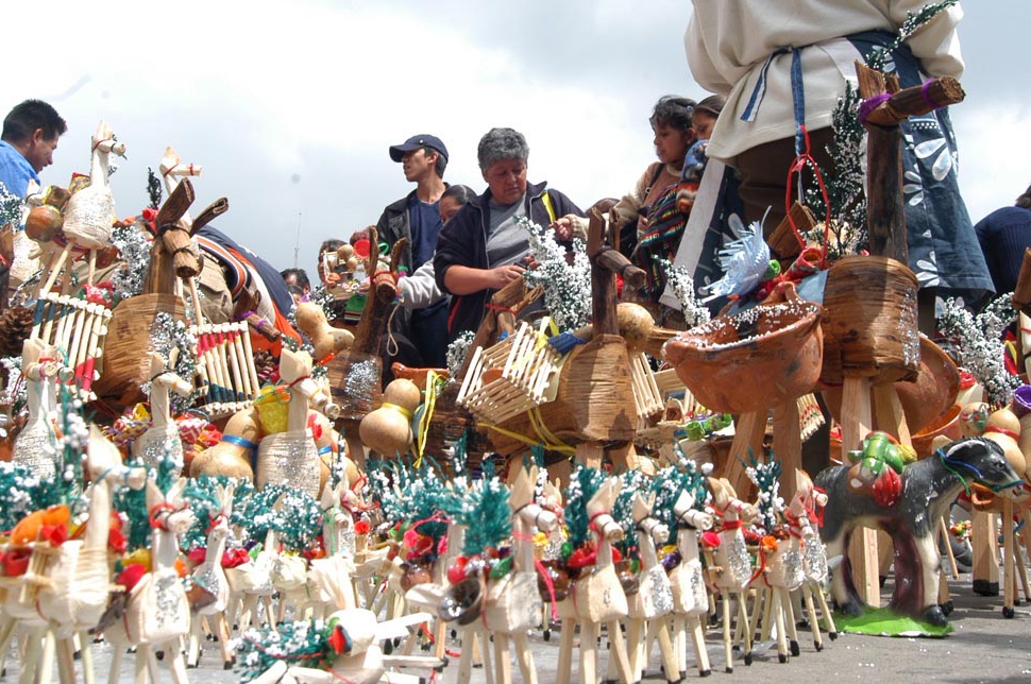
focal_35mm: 34
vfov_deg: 38.7
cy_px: 234
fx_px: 963
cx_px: 522
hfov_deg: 56.3
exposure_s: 1/250
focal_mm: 17
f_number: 8
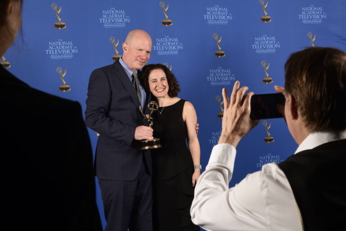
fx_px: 577
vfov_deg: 22.6
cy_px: 116
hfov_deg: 33.4
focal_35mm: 60
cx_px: 173
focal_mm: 60
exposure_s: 1/60
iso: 400
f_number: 14
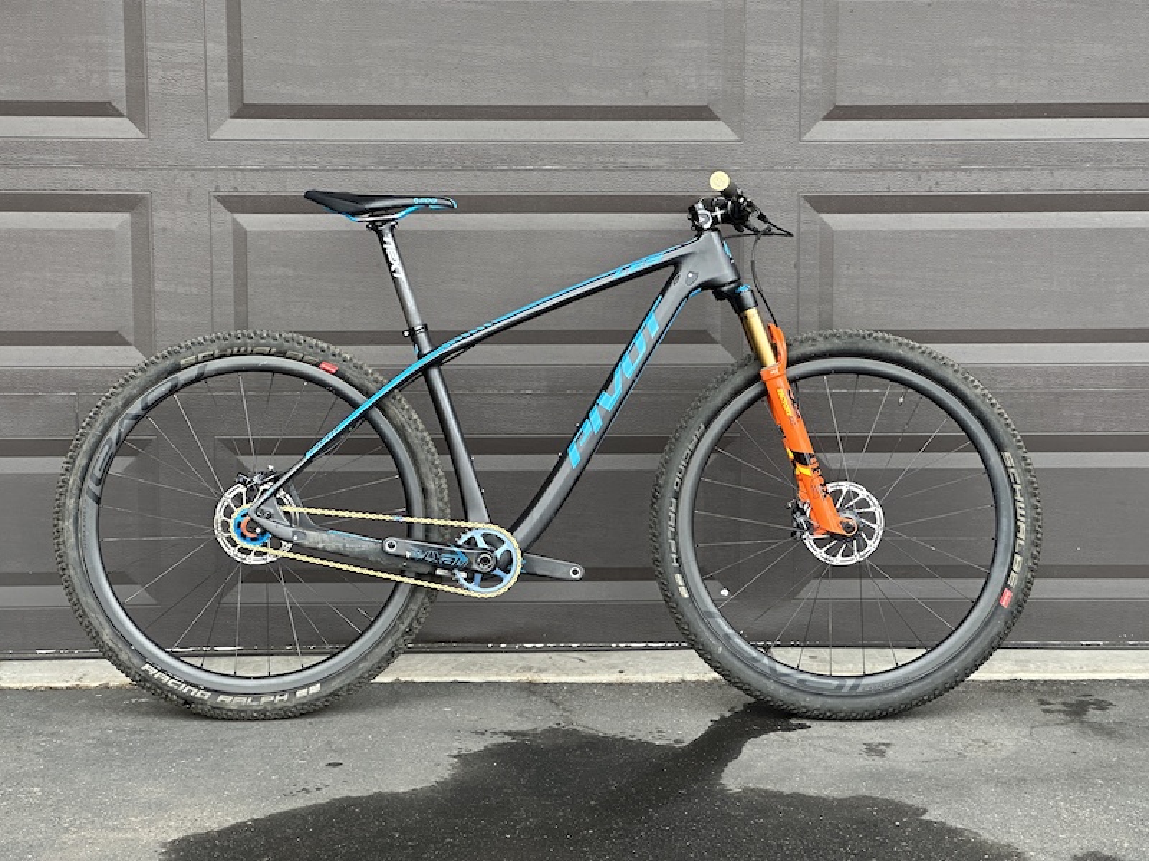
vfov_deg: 19.1
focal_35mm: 77
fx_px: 2556
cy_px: 430
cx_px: 574
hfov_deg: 25.3
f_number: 2.8
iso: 250
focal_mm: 9
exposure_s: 1/99
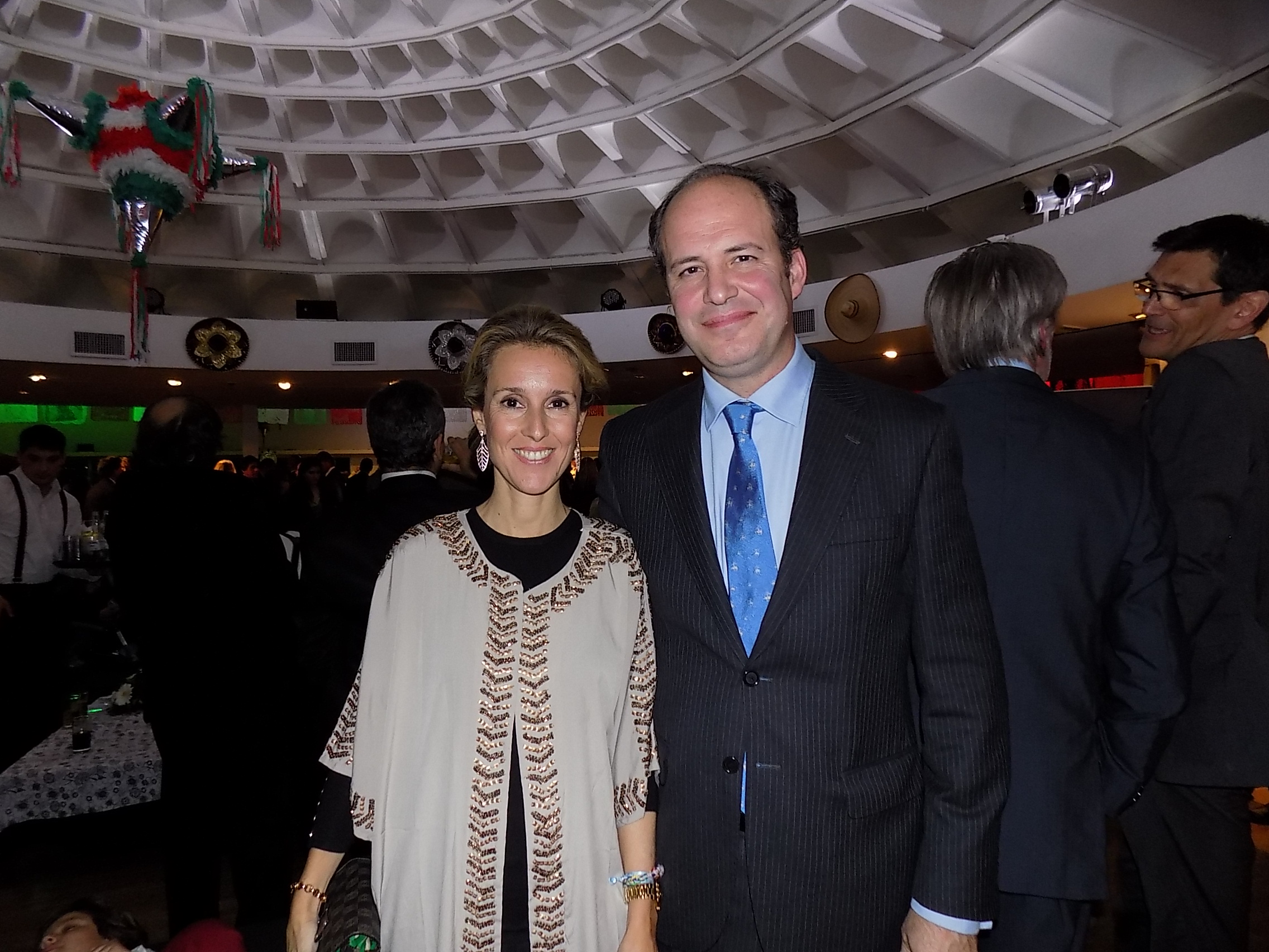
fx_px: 843
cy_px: 476
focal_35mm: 23
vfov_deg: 58.9
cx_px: 634
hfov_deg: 73.9
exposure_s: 1/30
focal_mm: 4
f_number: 3.1
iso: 200
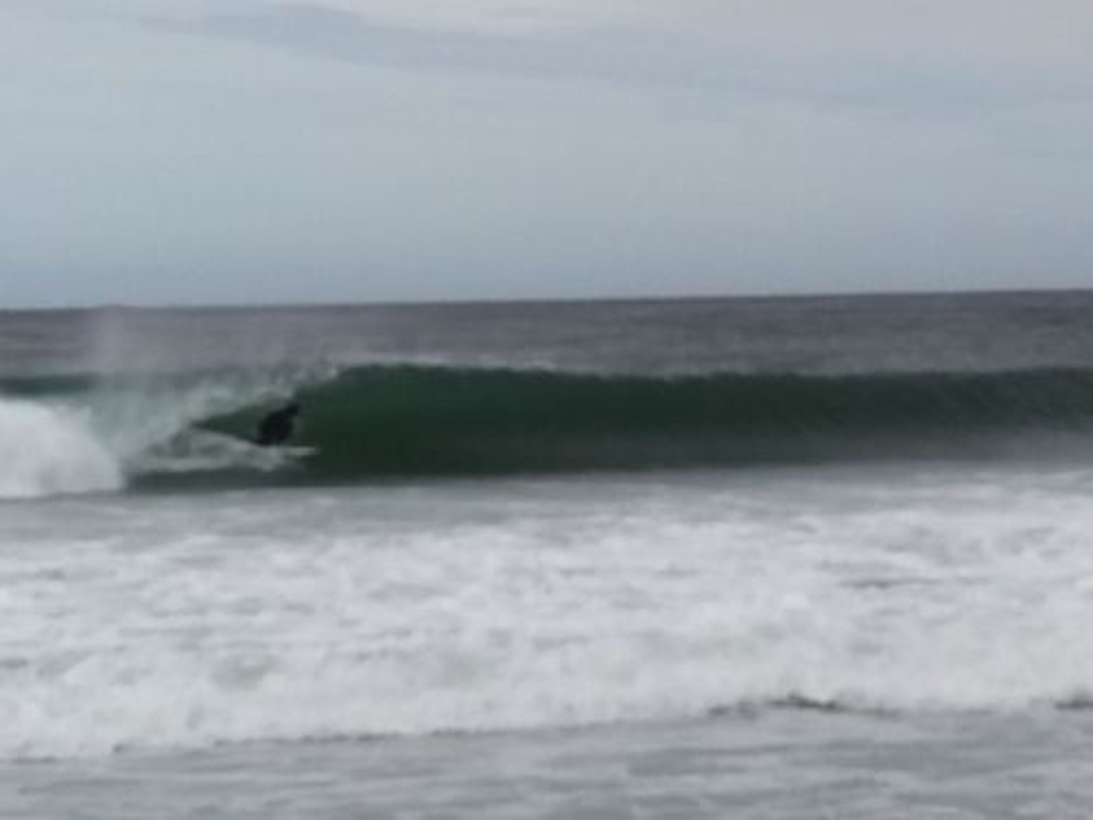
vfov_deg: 49.7
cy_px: 410
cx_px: 546
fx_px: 884
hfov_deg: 63.4
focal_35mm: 28
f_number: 1.9
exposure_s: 1/2532
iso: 64
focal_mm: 3.7
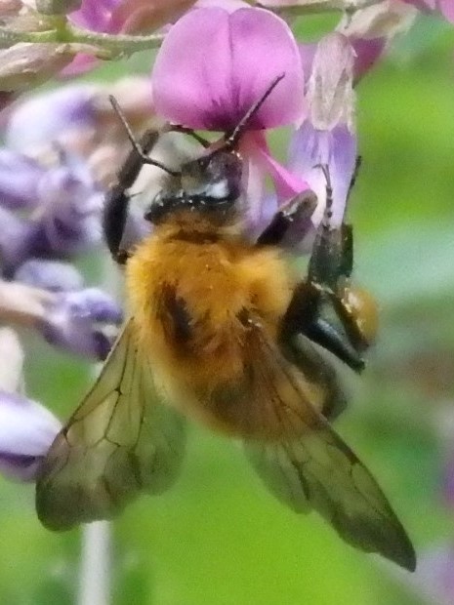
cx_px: 227
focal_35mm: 106
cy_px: 302
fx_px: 1854
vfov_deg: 18.5
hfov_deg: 14.0
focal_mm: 19
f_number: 5
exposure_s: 1/1000
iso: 3200
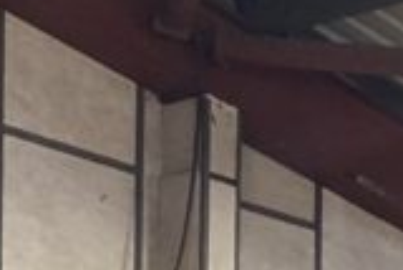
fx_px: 2543
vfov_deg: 5.6
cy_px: 891
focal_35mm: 227
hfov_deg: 7.8
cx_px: 1234
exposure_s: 1/50
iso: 80
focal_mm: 3.99
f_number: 1.8
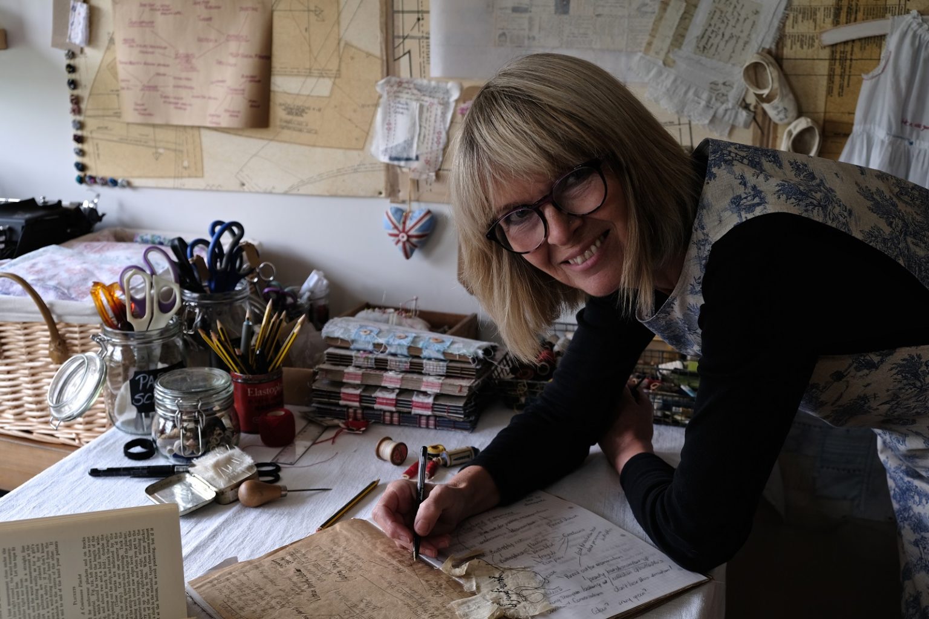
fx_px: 1109
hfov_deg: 45.4
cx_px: 464
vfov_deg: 31.2
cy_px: 310
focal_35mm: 43
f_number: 4
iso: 250
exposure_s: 1/42
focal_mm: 28.9
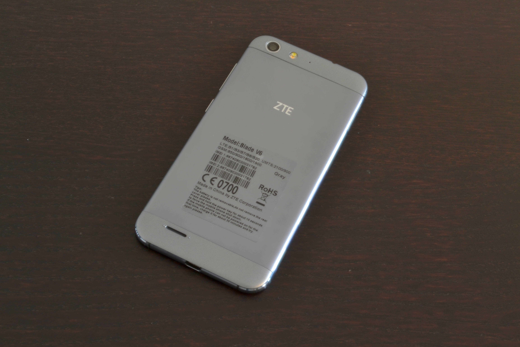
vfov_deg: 23.8
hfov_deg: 35.1
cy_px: 174
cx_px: 260
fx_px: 823
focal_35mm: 57
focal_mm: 38
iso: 100
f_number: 20
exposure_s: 30
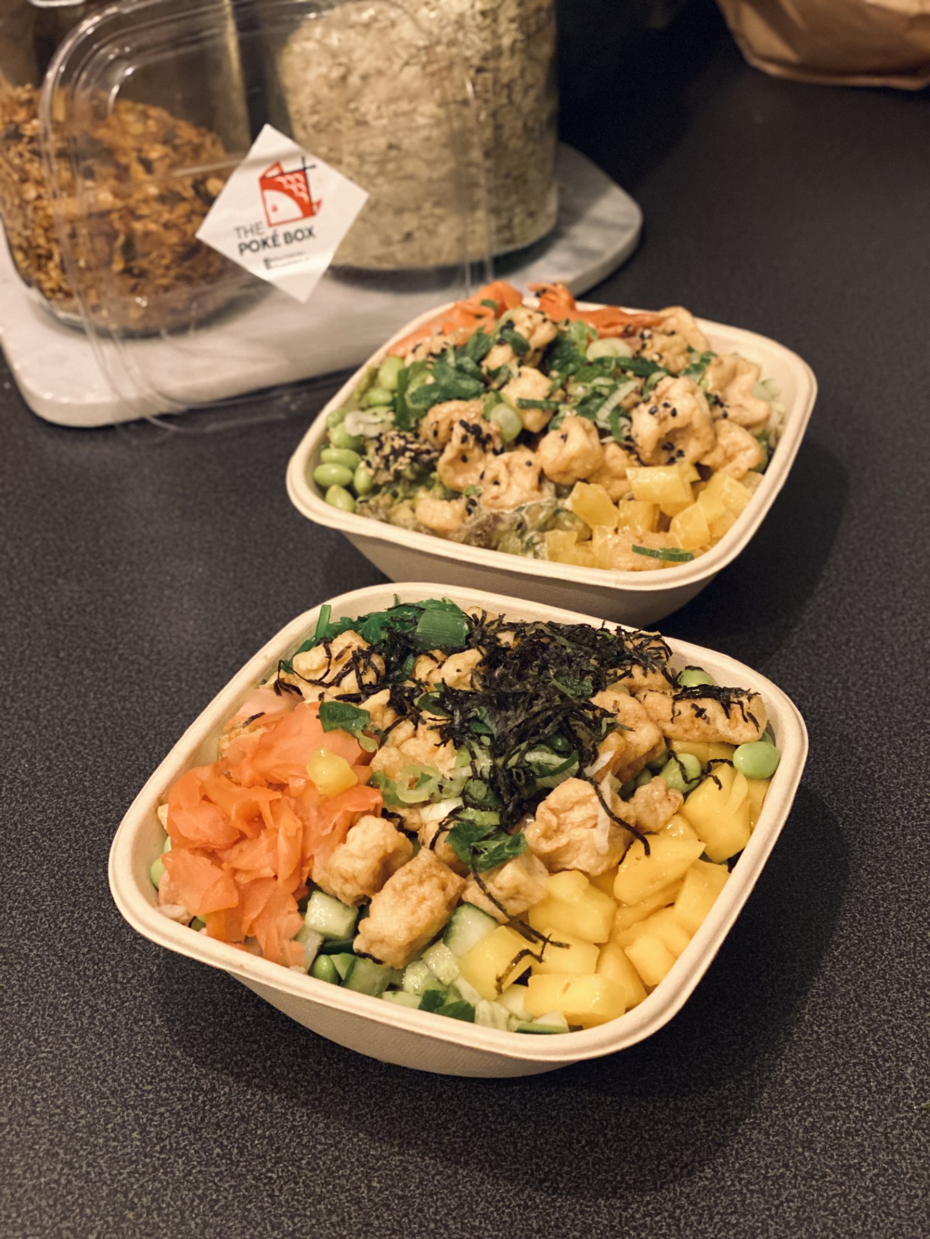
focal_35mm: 52
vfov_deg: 36.8
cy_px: 620
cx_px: 465
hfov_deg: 28.0
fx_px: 1863
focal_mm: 6
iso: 400
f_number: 2
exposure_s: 1/25
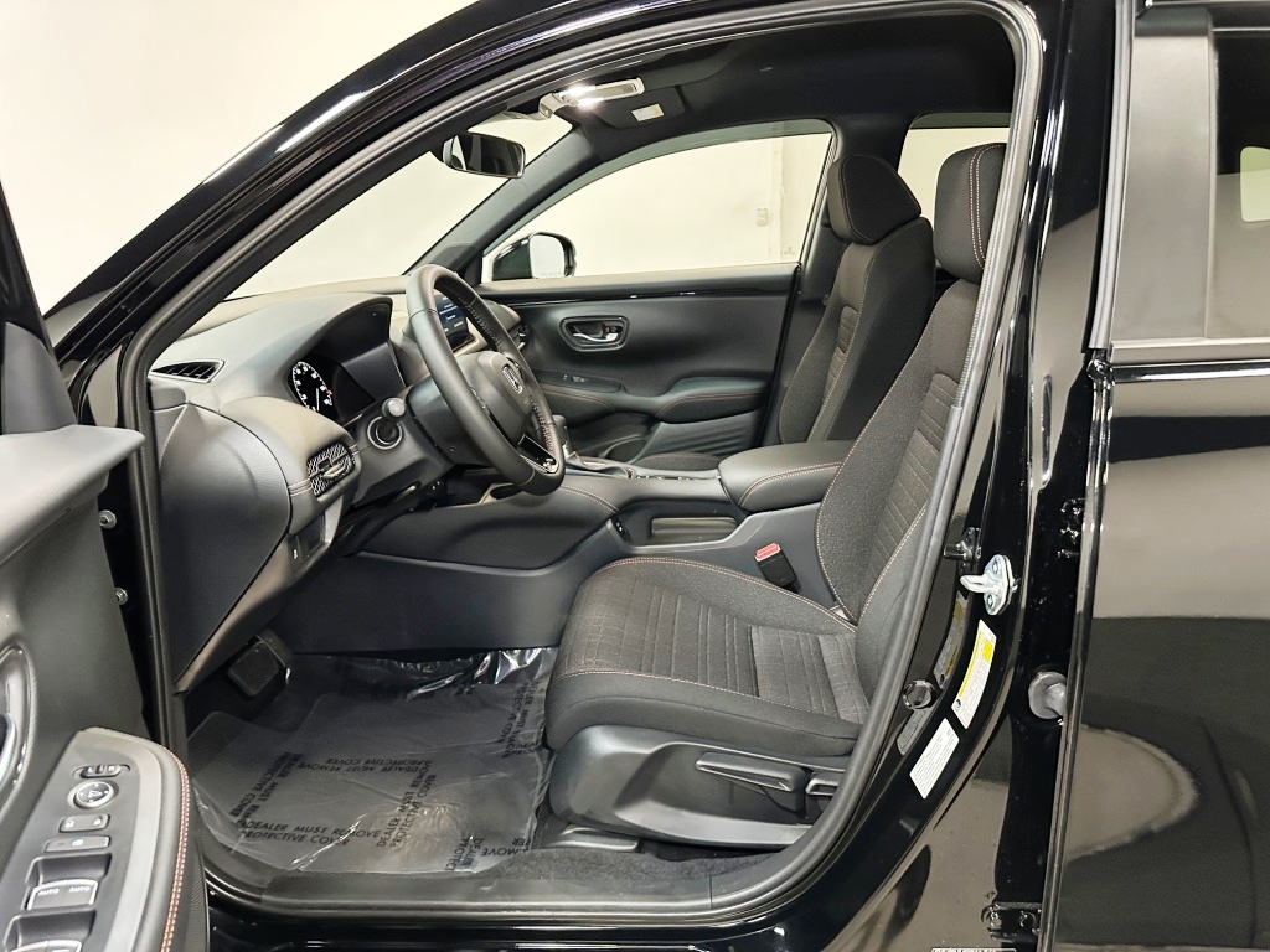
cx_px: 635
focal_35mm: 24
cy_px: 476
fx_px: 881
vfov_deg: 56.8
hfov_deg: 71.6
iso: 800
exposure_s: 1/30
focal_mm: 6.86
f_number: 1.78
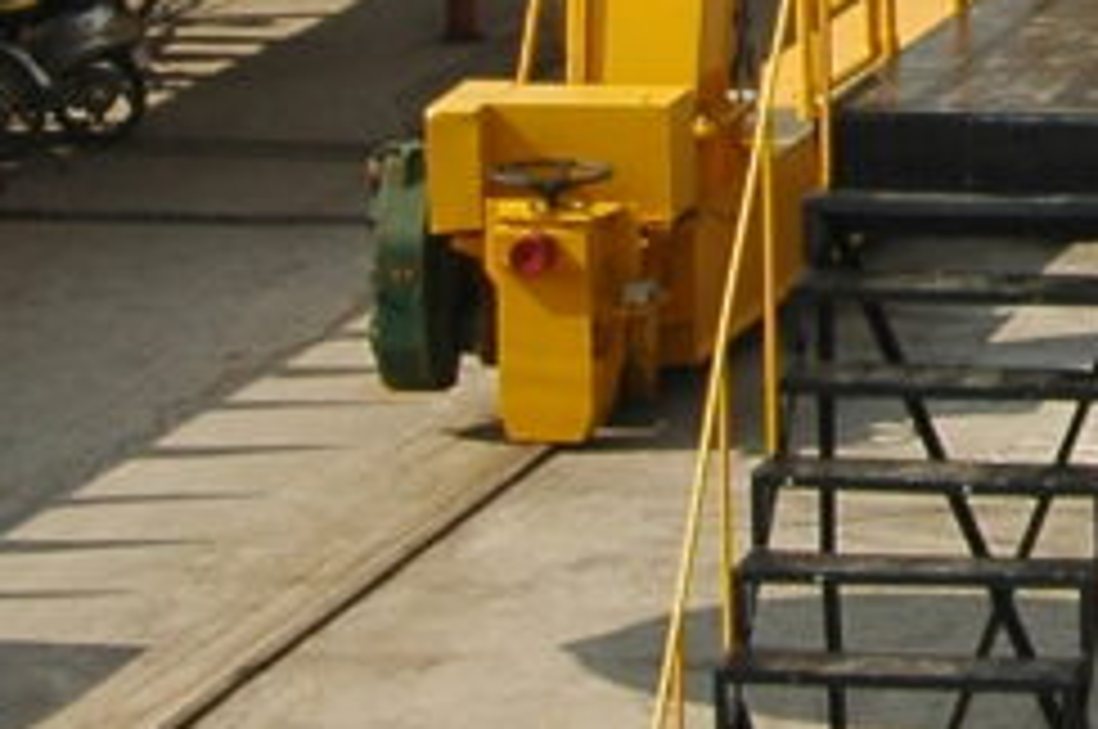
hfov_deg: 7.5
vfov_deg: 5.1
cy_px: -709
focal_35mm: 264
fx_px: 8041
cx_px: 2196
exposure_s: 1/320
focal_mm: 28
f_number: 9
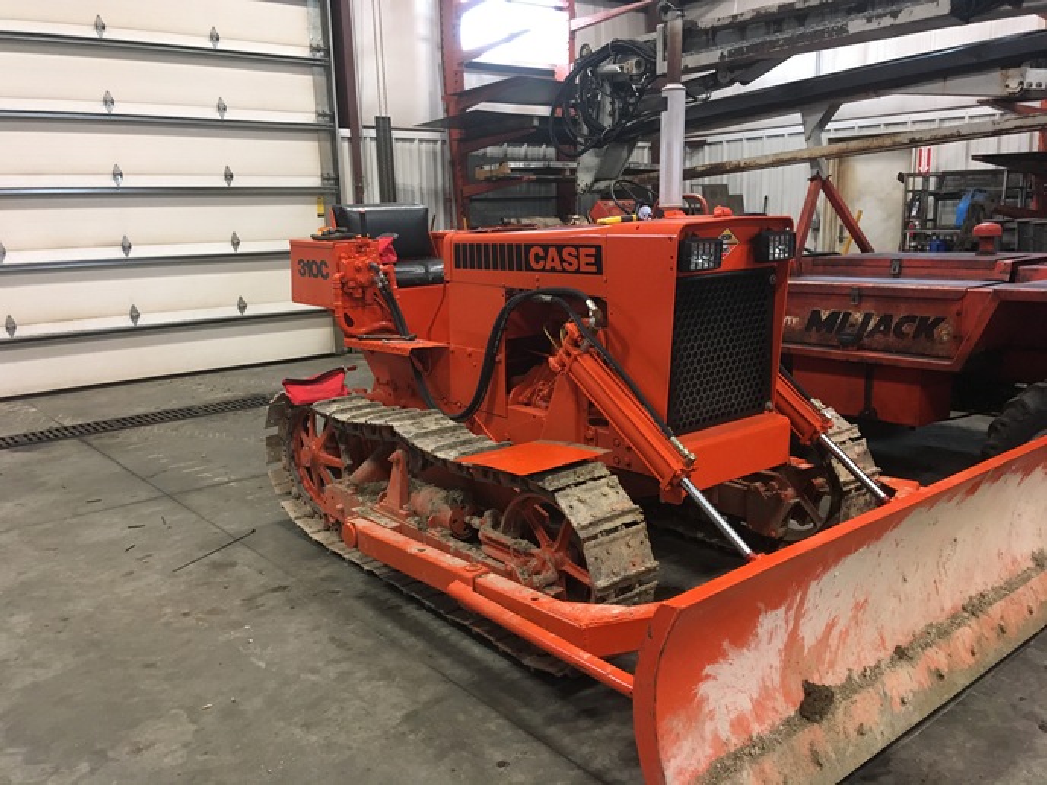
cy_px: 392
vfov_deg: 48.2
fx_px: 877
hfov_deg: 61.7
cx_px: 524
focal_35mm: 29
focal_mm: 4.15
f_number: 2.2
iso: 200
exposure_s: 1/24
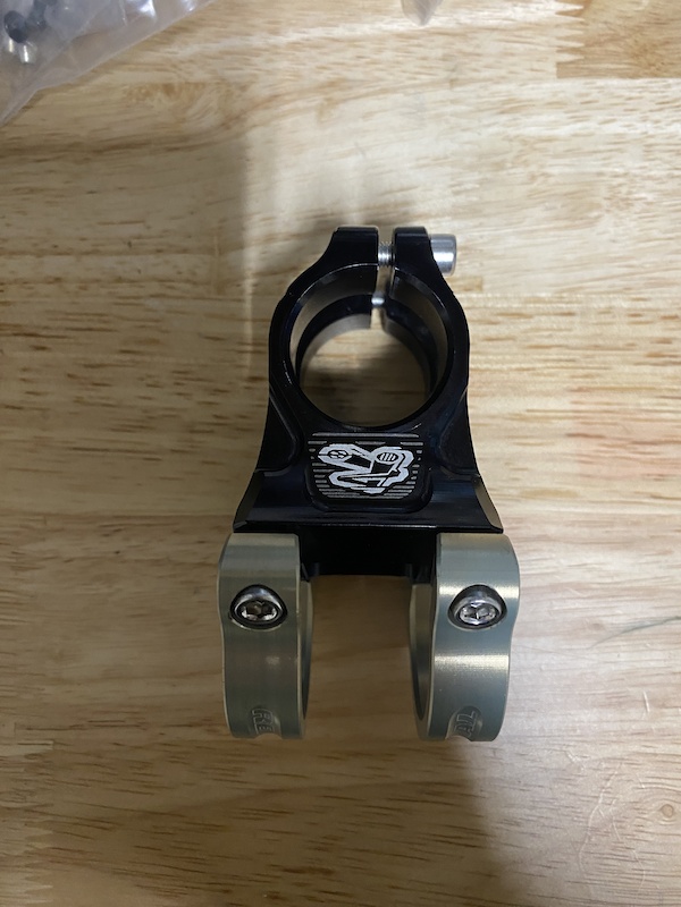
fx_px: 682
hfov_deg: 53.1
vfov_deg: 67.3
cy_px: 454
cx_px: 340
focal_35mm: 26
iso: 200
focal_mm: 4.25
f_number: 1.8
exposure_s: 1/60
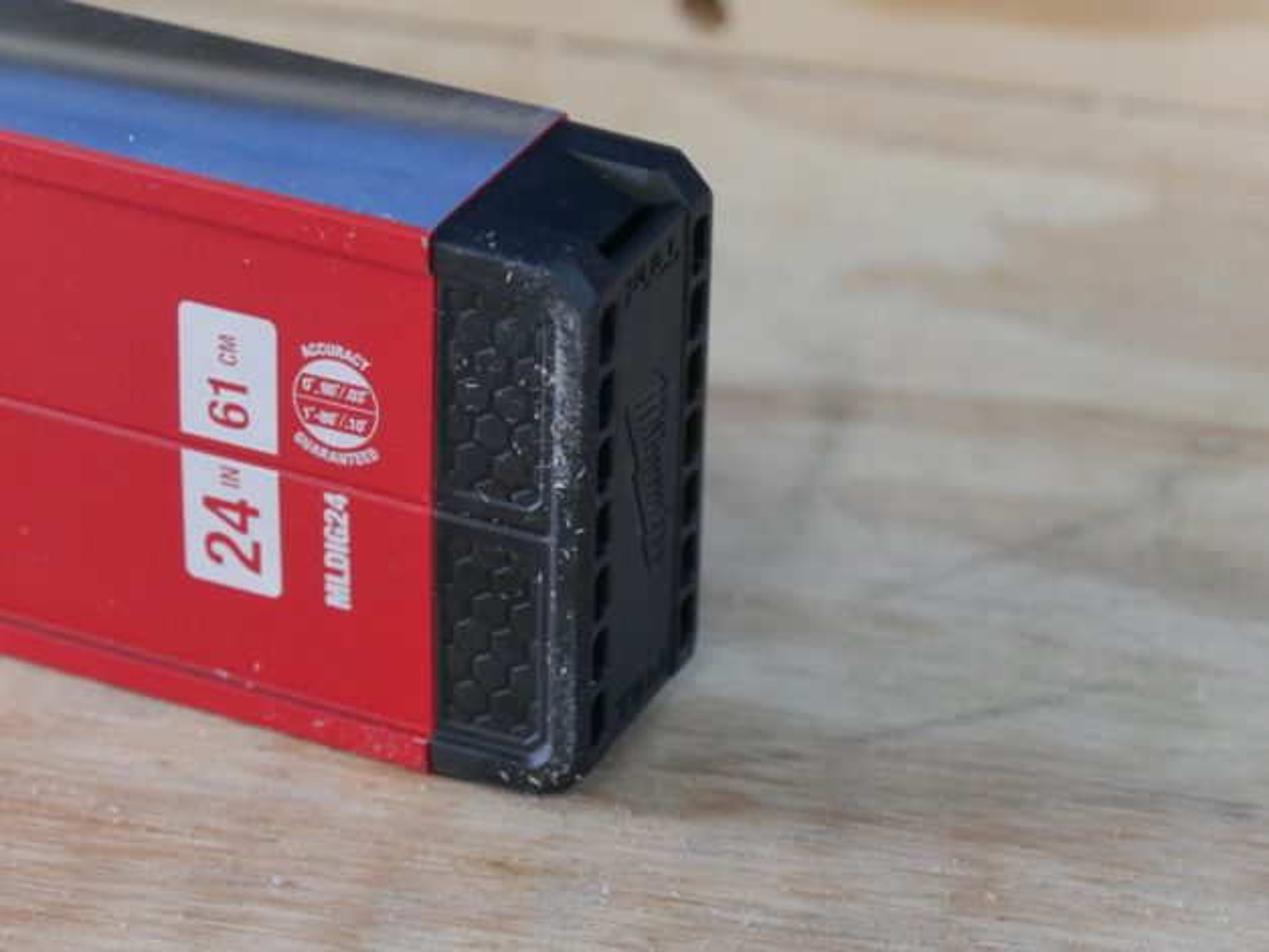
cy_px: 476
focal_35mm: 130
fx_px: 4765
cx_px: 634
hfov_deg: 15.2
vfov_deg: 11.4
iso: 3200
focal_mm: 65
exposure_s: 1/80
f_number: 5.3
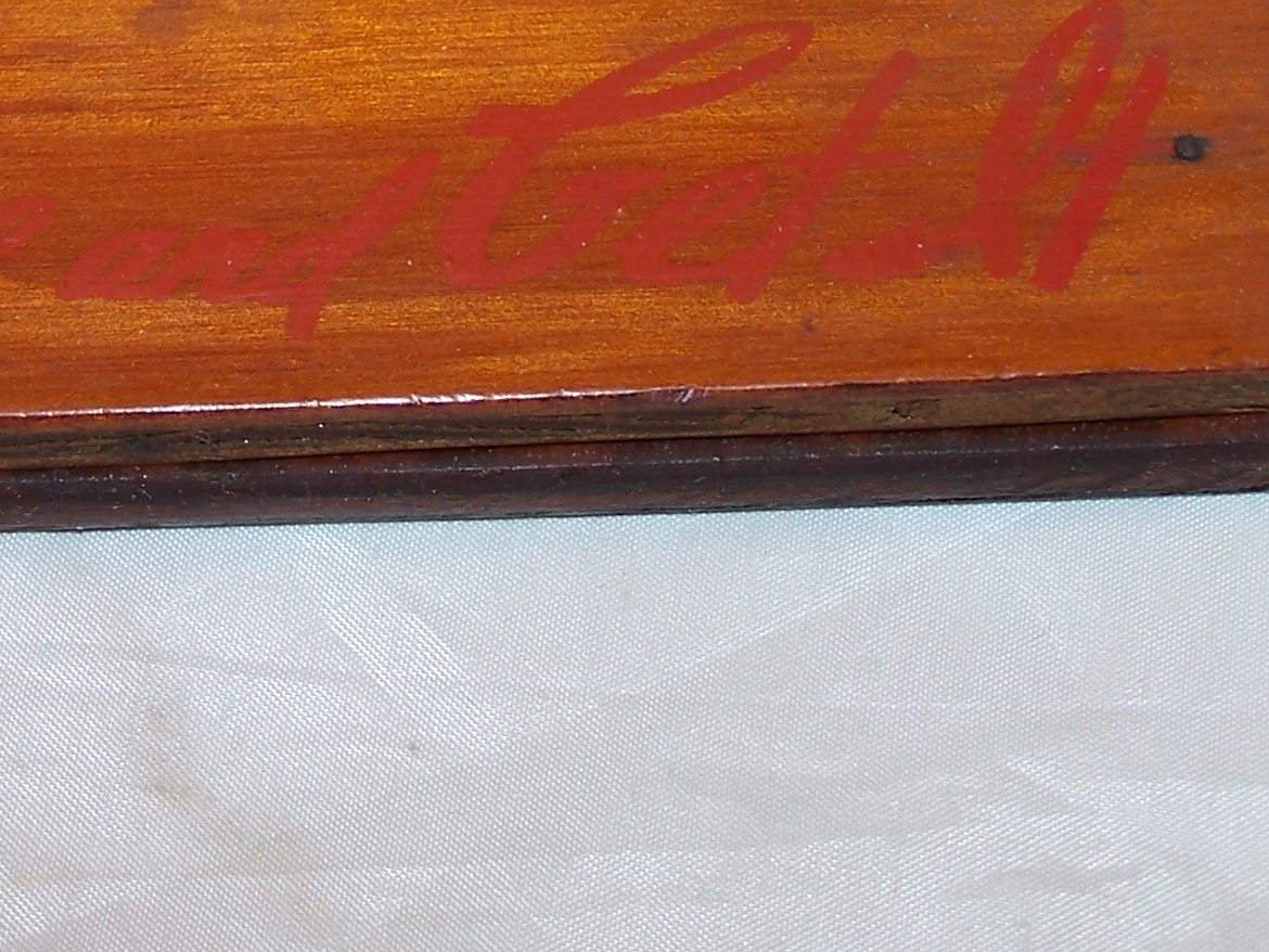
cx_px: 356
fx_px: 4620
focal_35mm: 126
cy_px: 167
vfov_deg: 11.7
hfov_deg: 15.6
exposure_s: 1/60
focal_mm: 10.7
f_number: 3.2
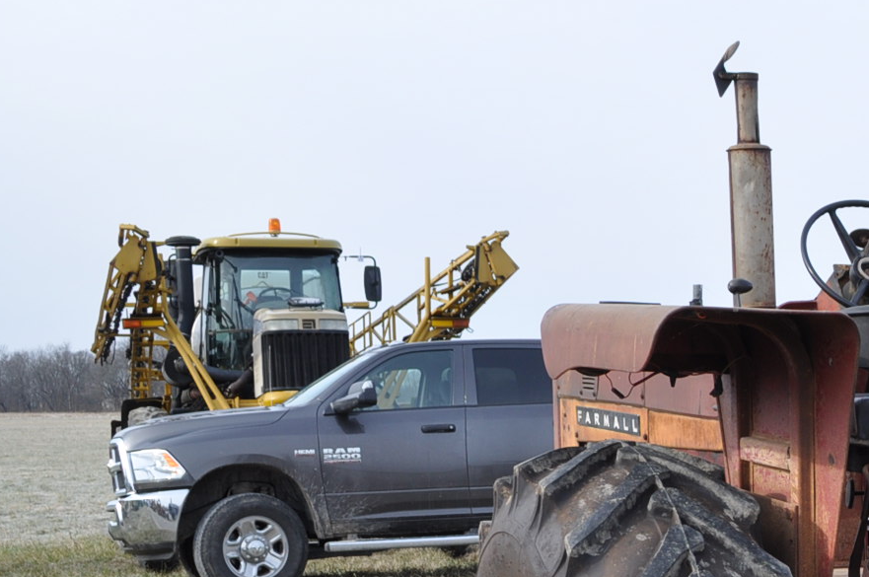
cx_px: 905
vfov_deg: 18.1
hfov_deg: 26.0
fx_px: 1760
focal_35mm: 73
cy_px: 596
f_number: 8
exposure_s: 1/250
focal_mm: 20
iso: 200
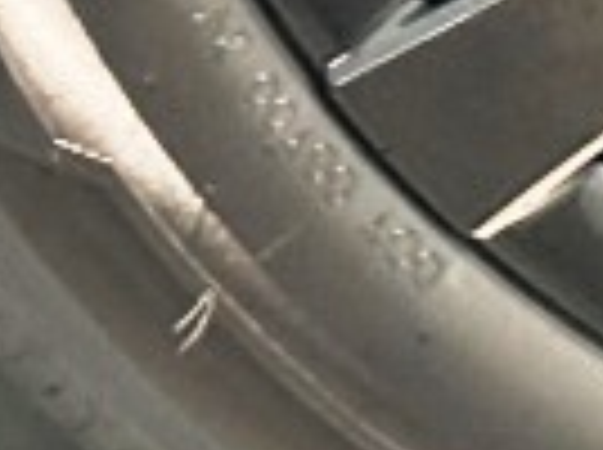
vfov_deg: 4.0
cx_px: 1336
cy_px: -580
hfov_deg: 5.3
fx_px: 6399
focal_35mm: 368
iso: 640
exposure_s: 1/24
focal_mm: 6.86
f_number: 1.78
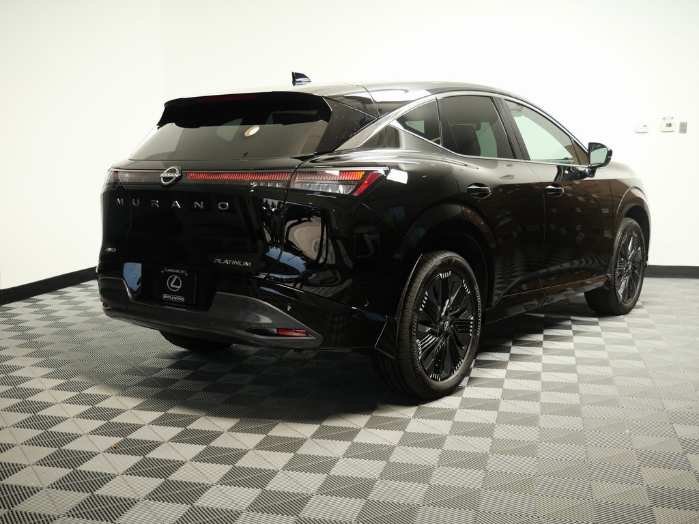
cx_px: 350
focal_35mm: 36
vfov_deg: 39.7
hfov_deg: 51.4
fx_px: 727
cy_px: 262
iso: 250
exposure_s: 1/250
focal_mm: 18
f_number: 4
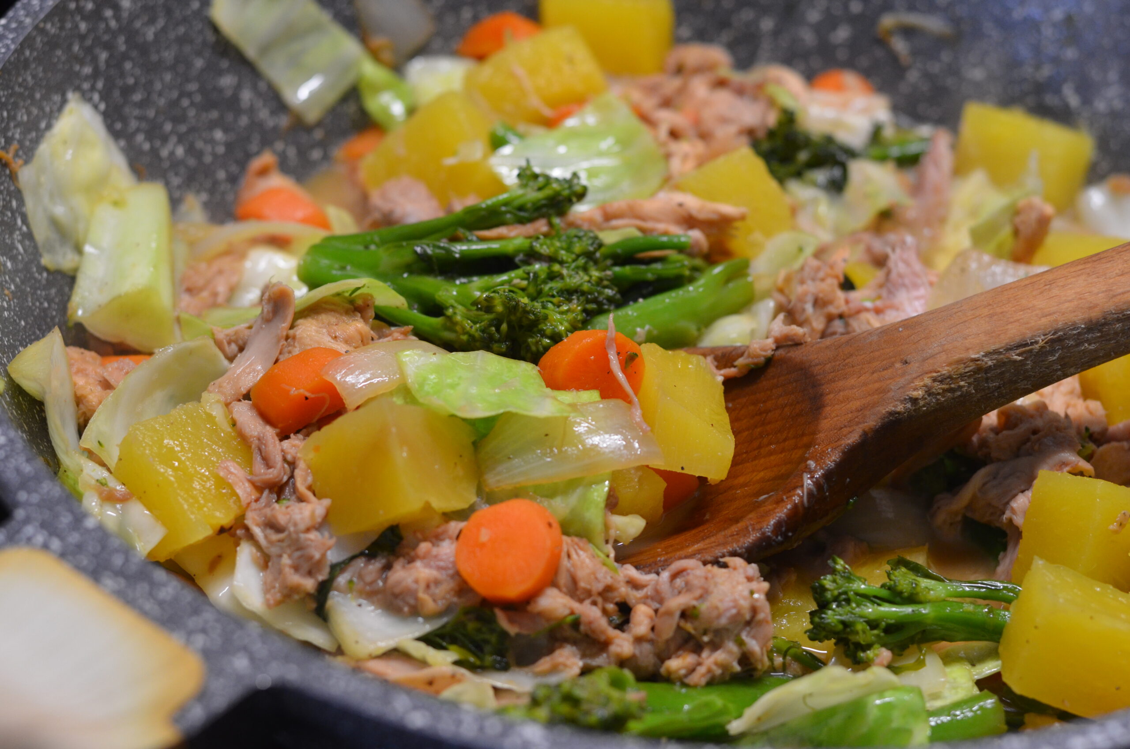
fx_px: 2349
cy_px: 374
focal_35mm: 75
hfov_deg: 27.0
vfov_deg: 18.1
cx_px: 565
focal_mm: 50
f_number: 4
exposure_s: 1/60
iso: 800
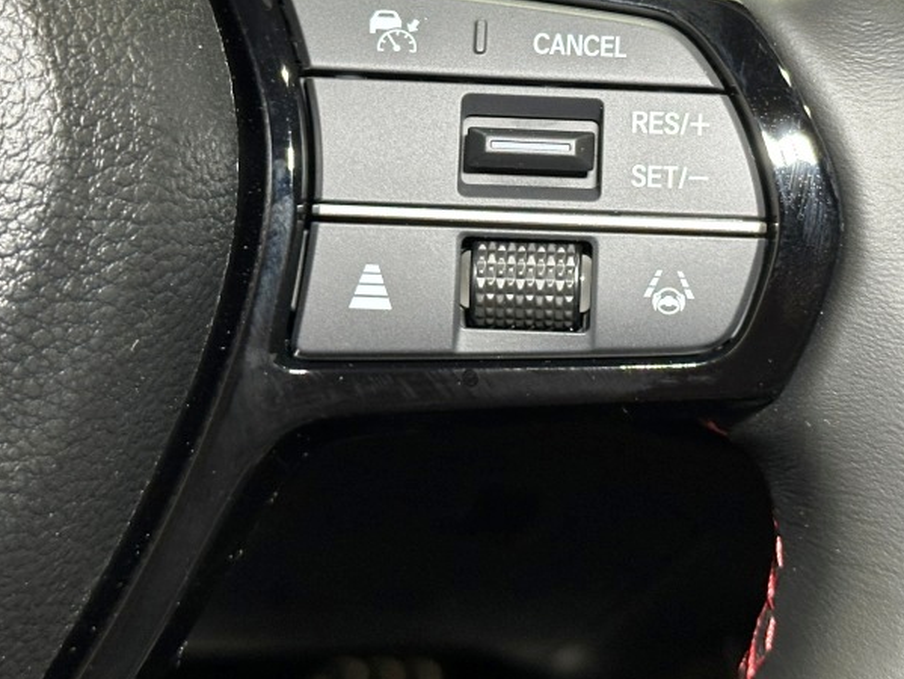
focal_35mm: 82
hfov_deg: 23.8
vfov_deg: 17.9
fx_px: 2143
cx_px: 527
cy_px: 155
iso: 400
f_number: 1.78
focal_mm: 6.86
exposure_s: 1/40
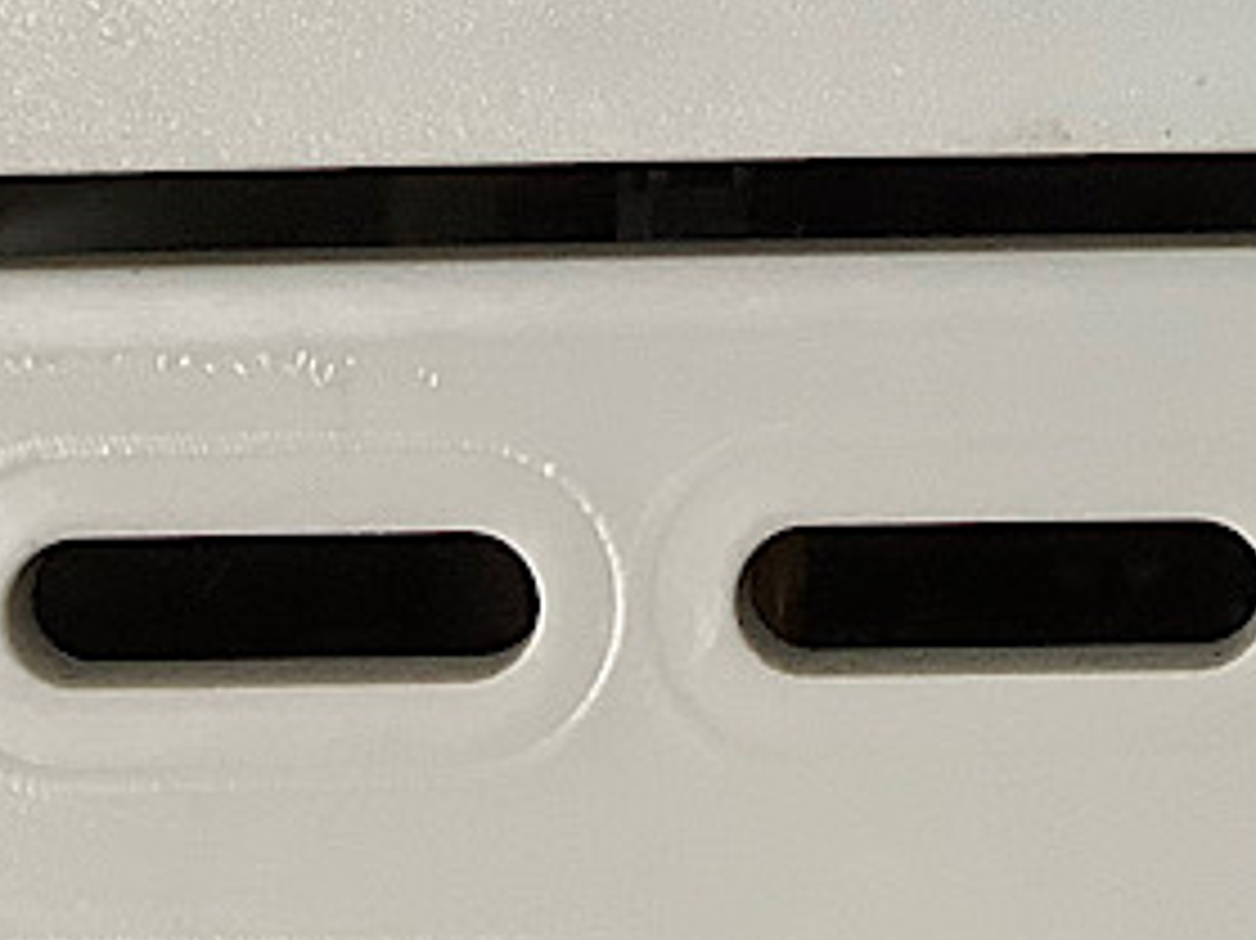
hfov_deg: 14.7
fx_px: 4787
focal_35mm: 132
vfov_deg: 10.5
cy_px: -801
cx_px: 1204
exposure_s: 1/50
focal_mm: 3.3
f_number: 2.4
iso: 50
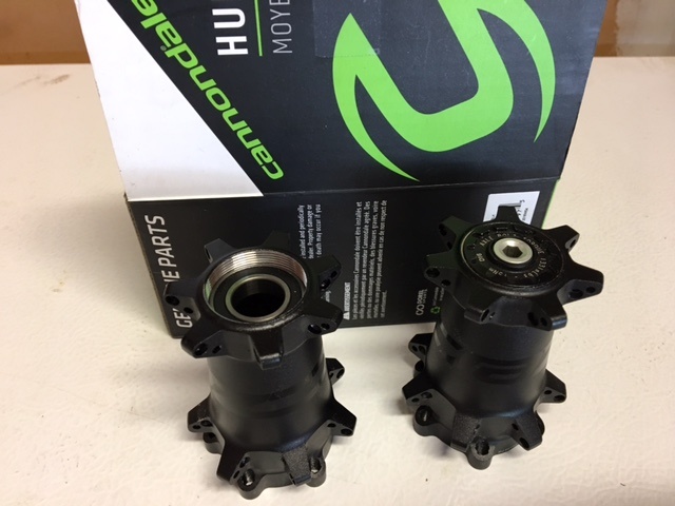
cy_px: 253
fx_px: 565
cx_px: 338
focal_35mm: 29
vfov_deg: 48.2
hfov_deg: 61.7
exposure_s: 1/30
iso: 100
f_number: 2.2
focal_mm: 4.15
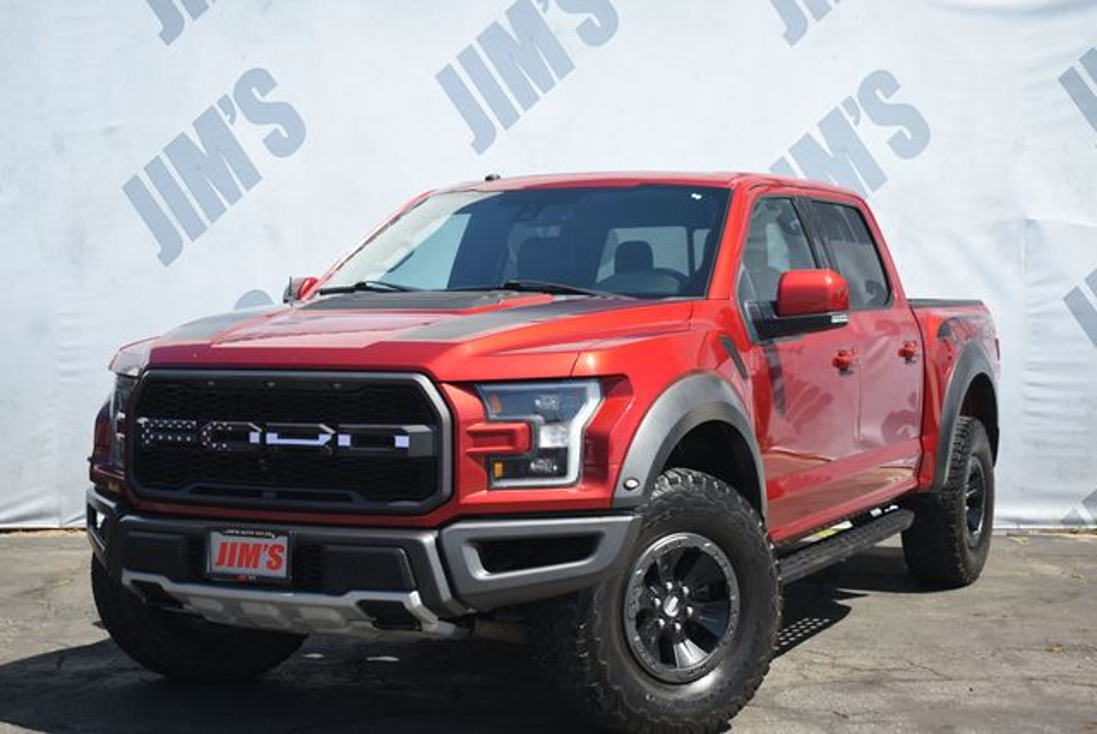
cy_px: 367
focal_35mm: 54
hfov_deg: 36.8
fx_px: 1647
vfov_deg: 25.1
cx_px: 548
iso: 100
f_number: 5
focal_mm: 36
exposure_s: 1/125
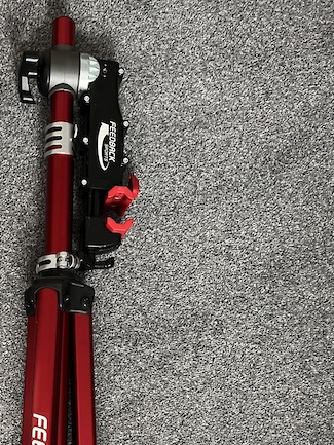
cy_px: 381
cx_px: 67
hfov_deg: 29.6
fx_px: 617
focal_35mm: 48
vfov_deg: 37.6
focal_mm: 5.7
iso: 500
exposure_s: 1/33
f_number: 1.5
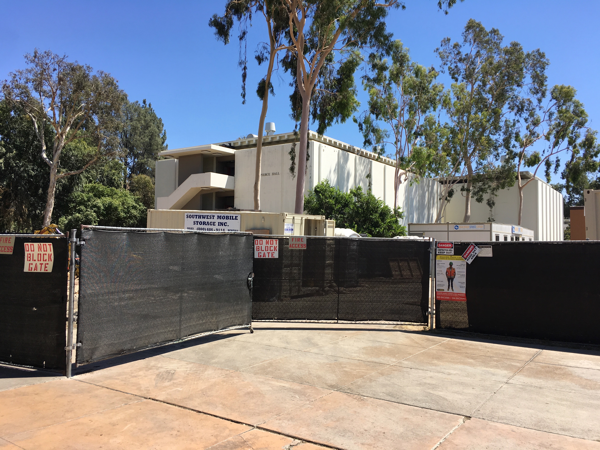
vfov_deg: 48.2
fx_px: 503
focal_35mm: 29
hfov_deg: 61.7
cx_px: 300
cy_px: 225
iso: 25
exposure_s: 1/974
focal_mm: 4.15
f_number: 2.2
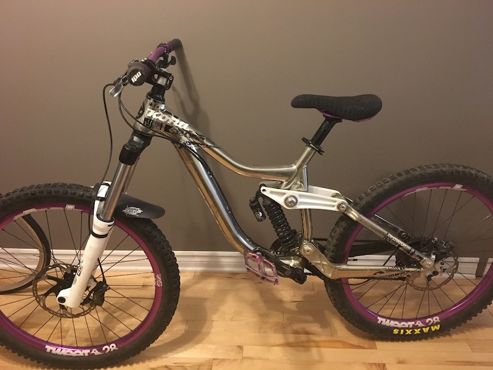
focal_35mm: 29
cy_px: 185
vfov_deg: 48.2
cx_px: 246
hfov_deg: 61.7
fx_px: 413
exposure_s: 1/15
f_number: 2.2
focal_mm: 4.15
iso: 320
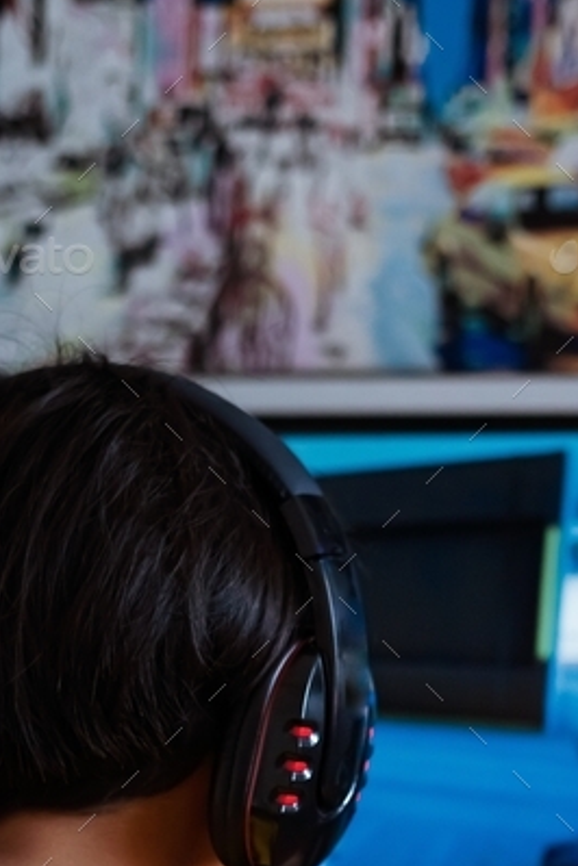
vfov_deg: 17.9
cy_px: 893
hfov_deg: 12.3
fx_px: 2673
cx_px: 315
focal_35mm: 111
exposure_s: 1/160
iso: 1600
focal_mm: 50
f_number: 2.8
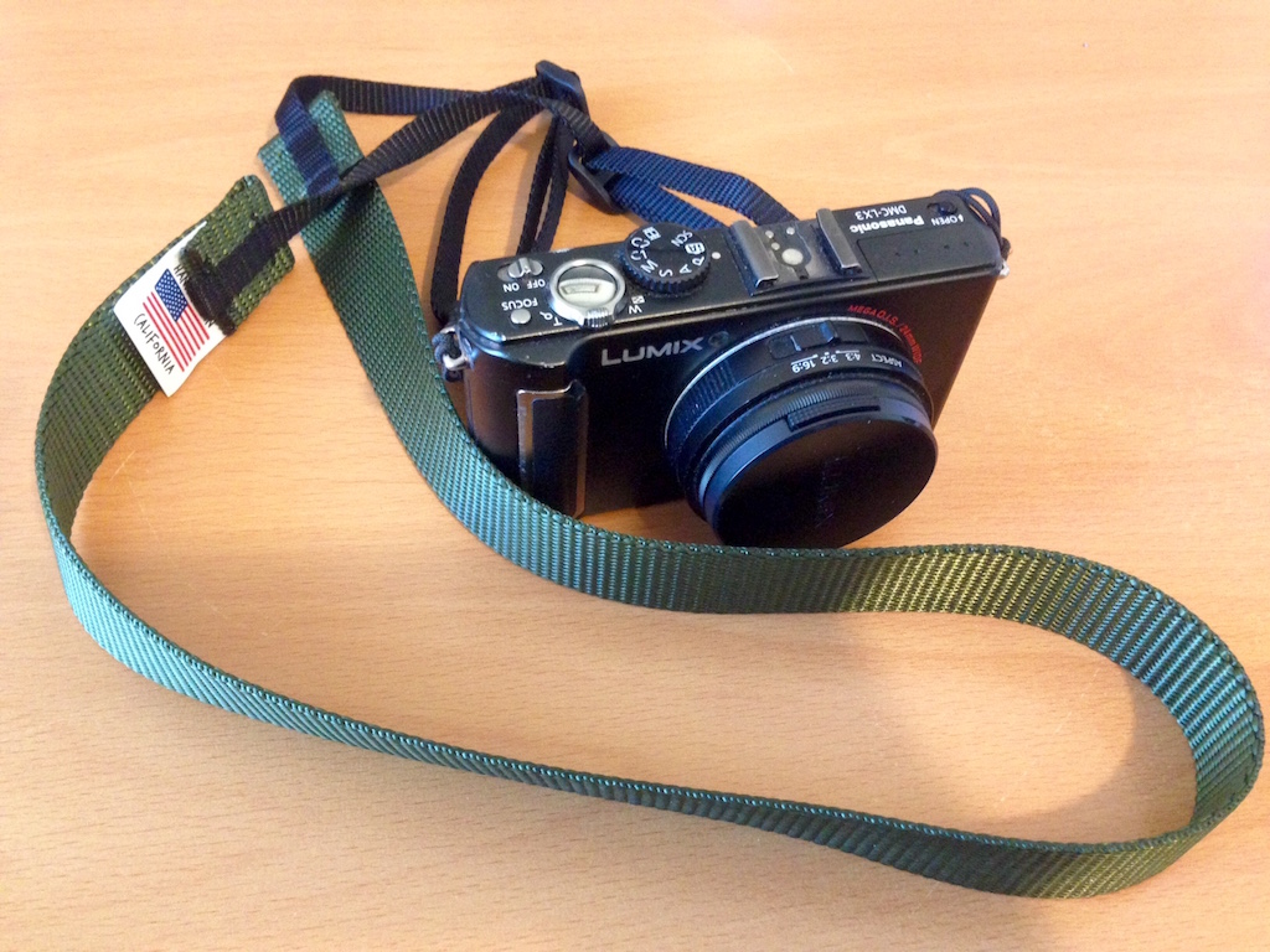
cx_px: 635
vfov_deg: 42.9
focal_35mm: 33
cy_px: 476
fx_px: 1211
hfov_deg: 55.4
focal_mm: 4.12
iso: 320
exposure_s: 1/17
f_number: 2.4
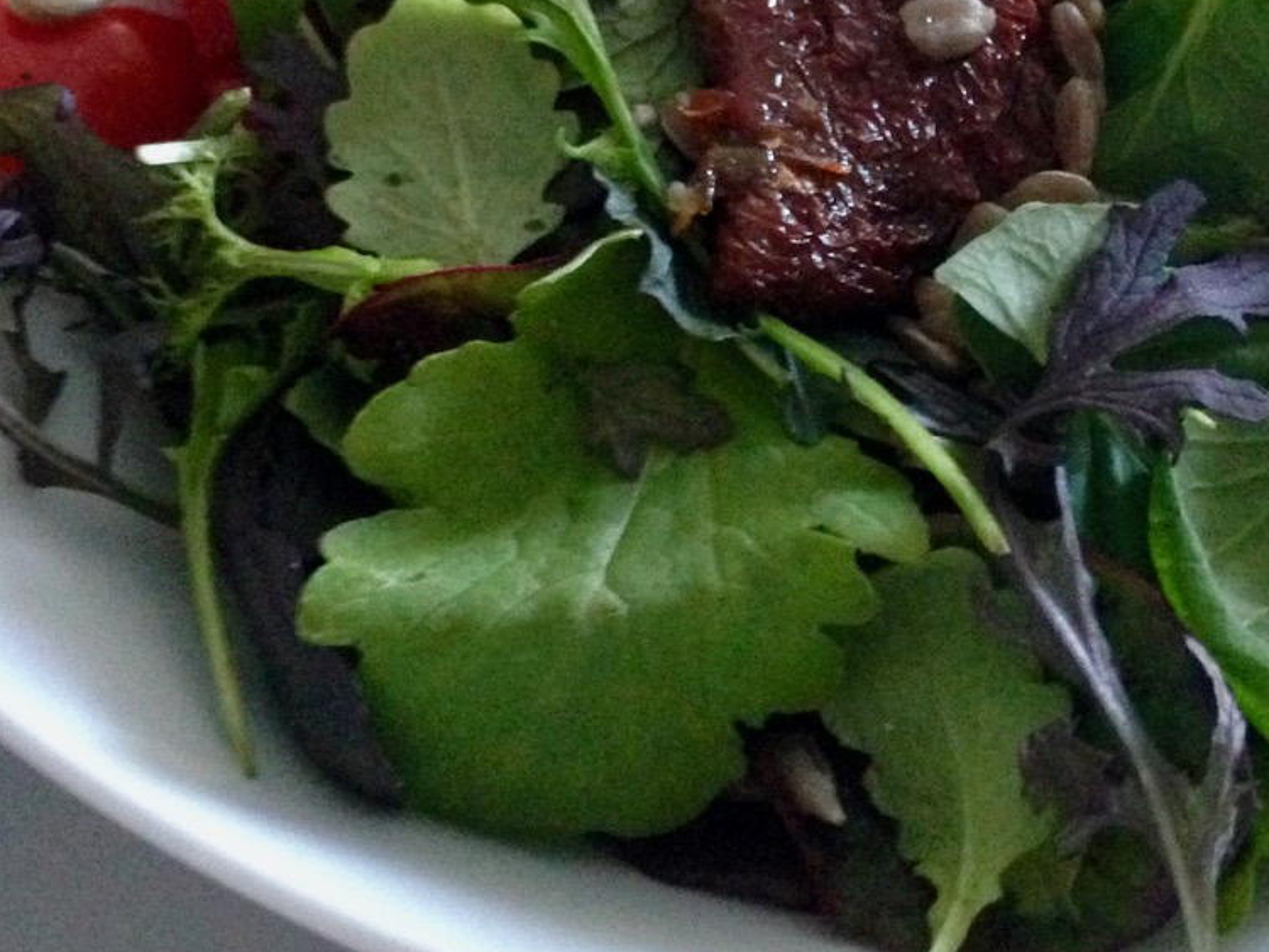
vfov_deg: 22.1
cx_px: 832
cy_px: 283
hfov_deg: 29.2
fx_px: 2420
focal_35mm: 66
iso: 500
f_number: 2.4
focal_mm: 4.12
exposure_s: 1/15
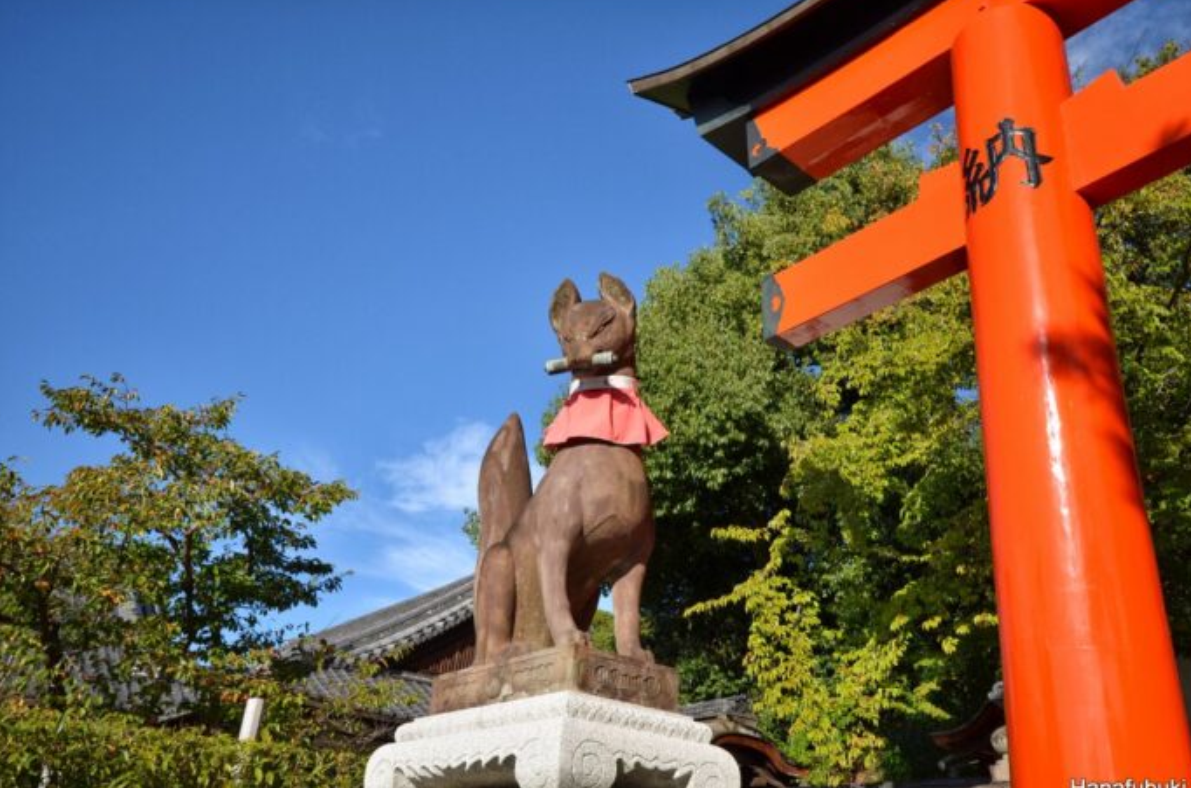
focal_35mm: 29
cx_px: 609
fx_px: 957
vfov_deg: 44.7
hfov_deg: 63.8
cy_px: 404
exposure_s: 1/400
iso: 100
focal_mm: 18
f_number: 7.1
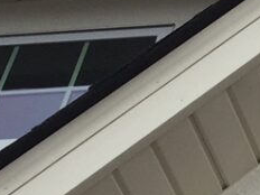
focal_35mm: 192
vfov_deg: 7.7
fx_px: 1442
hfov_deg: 9.1
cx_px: 651
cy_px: 225
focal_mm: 4.15
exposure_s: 1/1647
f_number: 2.2
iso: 32
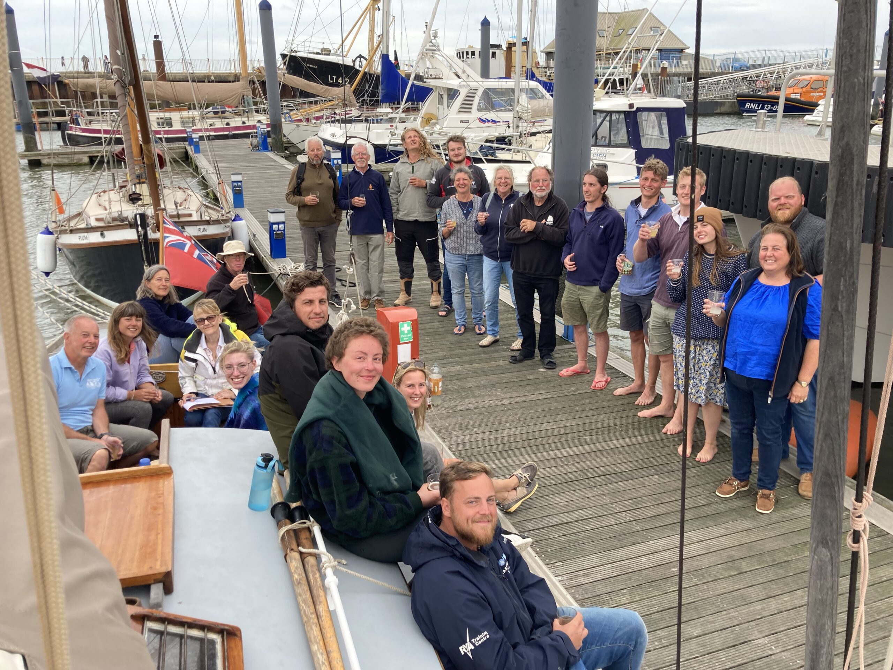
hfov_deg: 63.4
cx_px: 446
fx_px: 722
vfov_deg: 49.7
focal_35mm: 28
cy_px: 335
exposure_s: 1/121
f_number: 1.8
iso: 25
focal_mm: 3.99
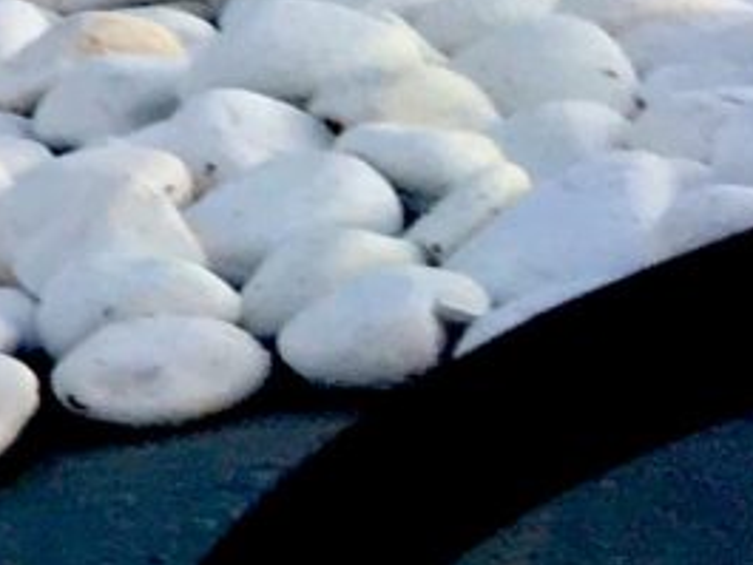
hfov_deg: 7.1
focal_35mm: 224
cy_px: -383
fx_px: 4875
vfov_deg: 6.5
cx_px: -2074
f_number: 2.2
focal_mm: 4.15
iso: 25
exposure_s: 1/50
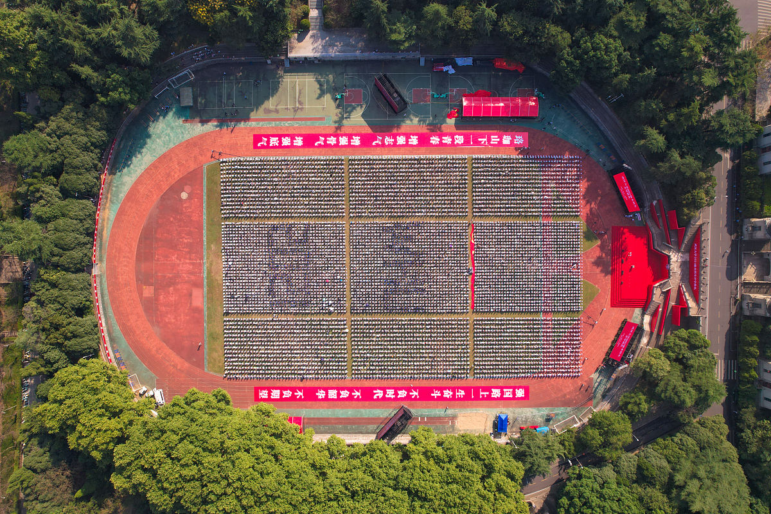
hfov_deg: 78.6
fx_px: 471
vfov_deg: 57.2
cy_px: 257
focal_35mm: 22
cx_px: 386
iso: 110
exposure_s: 1/30
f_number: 2.8
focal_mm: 8.38
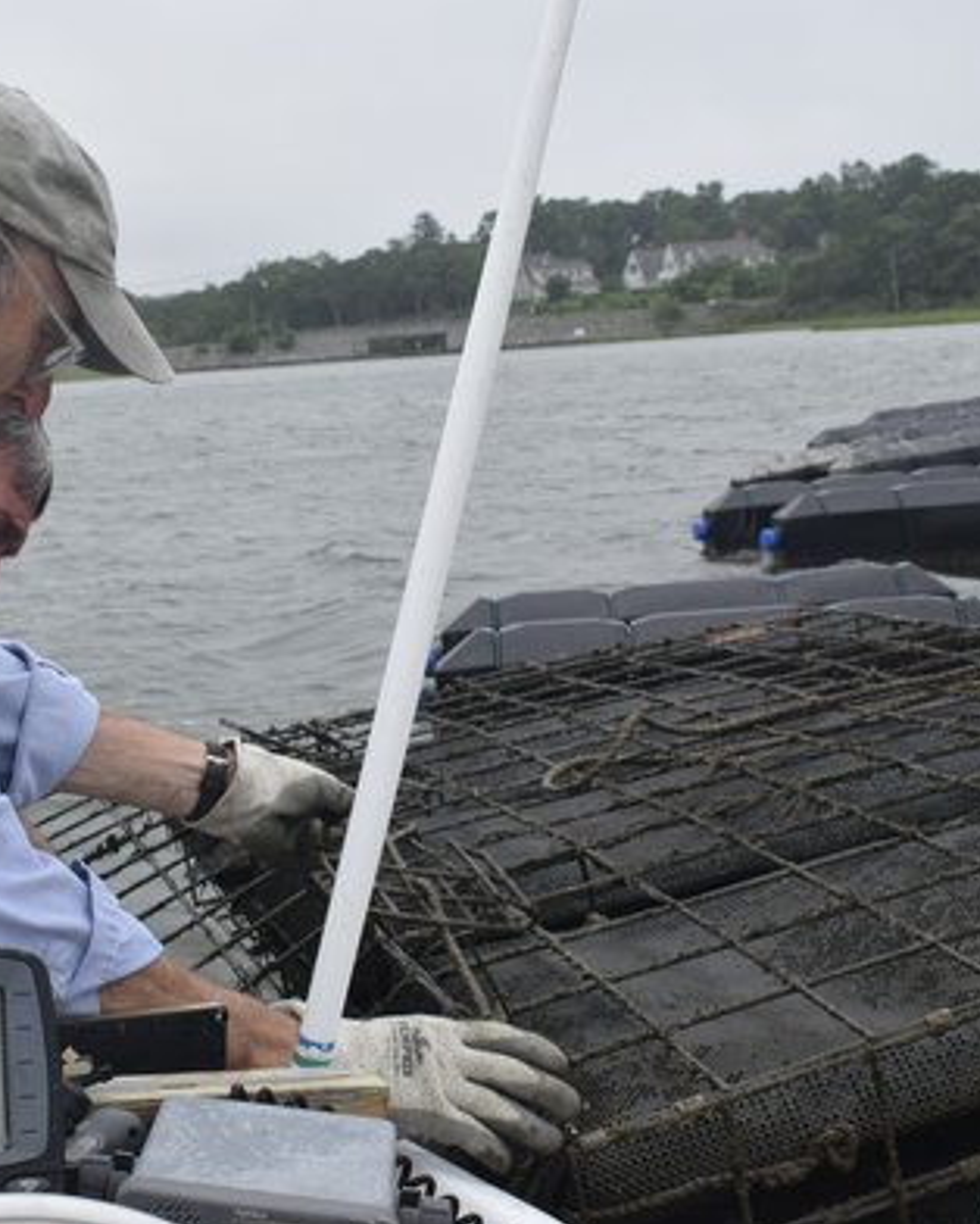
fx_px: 2029
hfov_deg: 27.0
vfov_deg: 33.6
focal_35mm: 56
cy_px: 618
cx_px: 337
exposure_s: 1/500
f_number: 11
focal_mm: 26
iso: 400
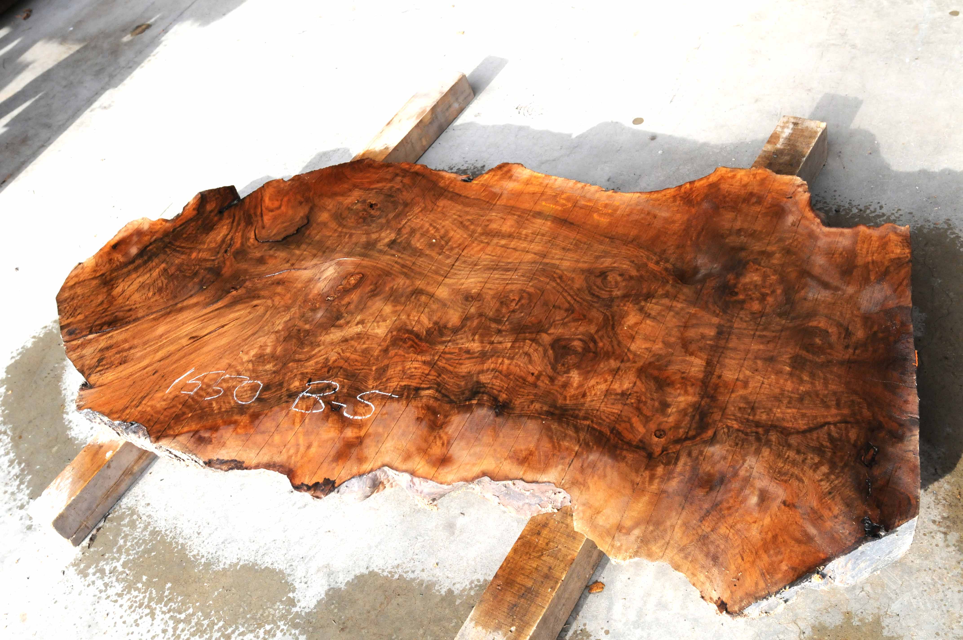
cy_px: 320
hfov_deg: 53.2
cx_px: 482
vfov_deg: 36.8
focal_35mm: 36
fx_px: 962
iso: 800
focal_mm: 24
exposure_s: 1/400
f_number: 8
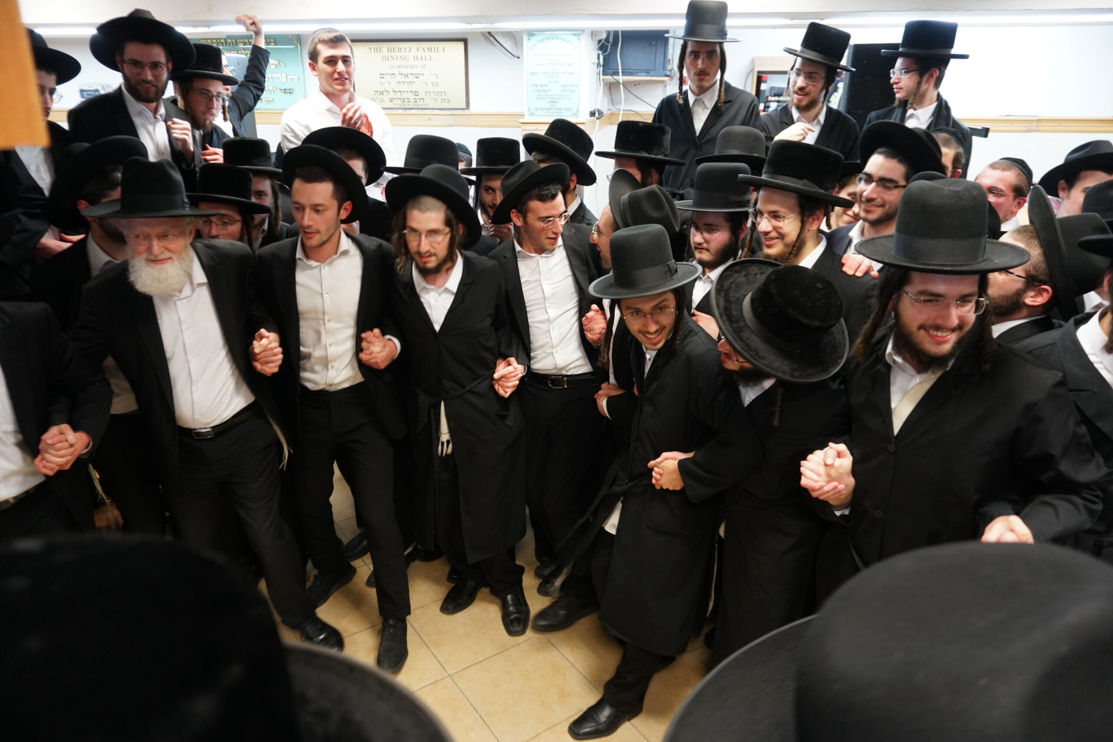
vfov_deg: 53.1
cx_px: 556
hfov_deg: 73.7
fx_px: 742
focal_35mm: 24
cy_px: 371
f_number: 3.5
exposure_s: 1/60
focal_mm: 16
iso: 800
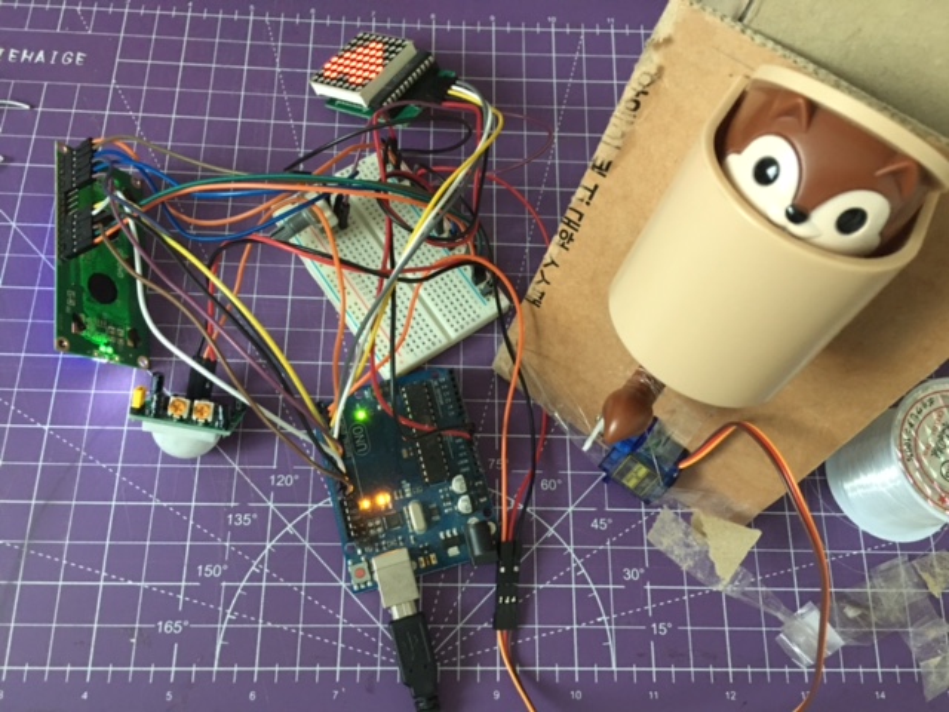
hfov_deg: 61.7
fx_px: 795
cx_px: 474
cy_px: 356
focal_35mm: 29
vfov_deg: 48.2
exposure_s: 1/15
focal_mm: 4.15
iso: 125
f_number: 2.2
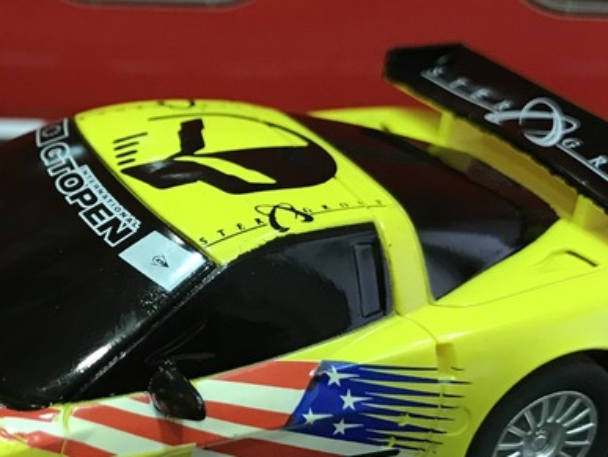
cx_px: 71
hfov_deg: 25.6
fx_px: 1301
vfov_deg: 19.9
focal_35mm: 74
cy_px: 253
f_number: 1.8
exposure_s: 1/17
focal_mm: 3.99
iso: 64
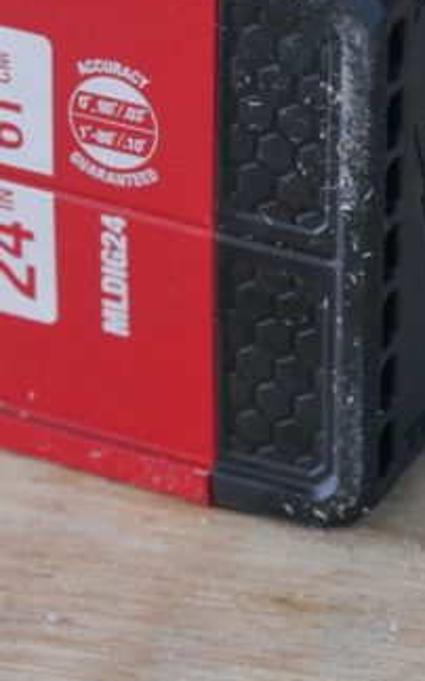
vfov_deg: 7.9
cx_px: 424
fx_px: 4957
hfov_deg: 4.9
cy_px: 198
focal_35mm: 267
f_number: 5.3
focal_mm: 65
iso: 3200
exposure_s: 1/80
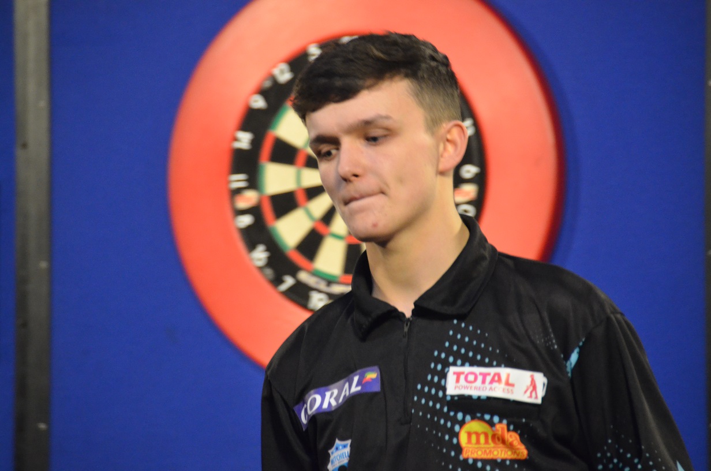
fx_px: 5913
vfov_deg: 4.6
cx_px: 356
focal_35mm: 300
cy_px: 236
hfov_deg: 6.9
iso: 3200
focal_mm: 200
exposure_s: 1/80
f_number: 5.6
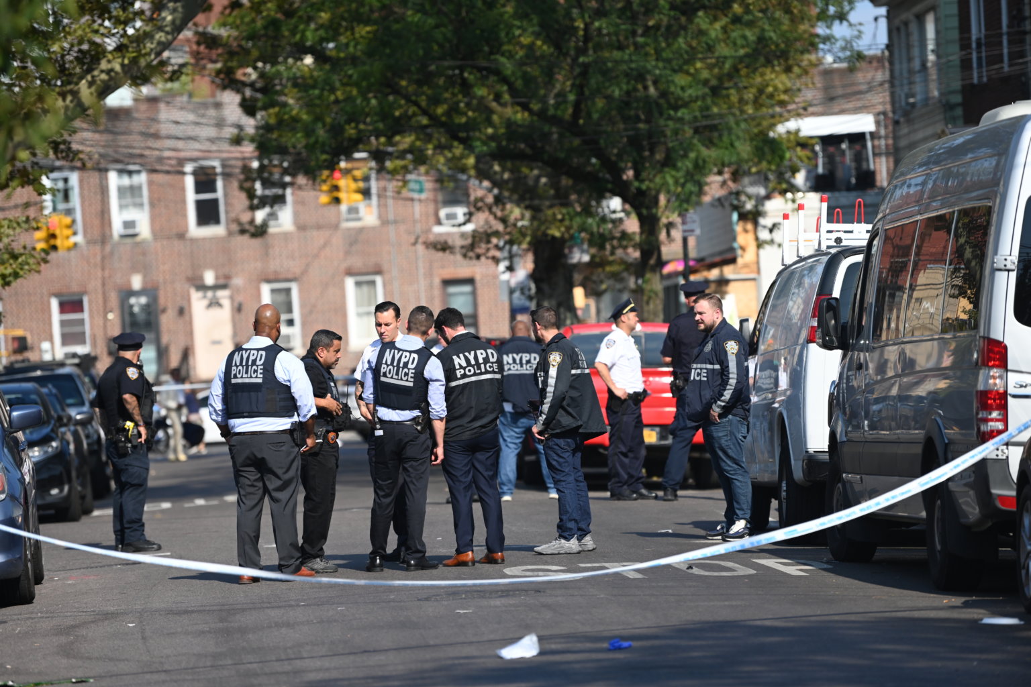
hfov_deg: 10.3
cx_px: 516
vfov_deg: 6.9
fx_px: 5727
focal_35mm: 200
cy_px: 344
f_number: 3.5
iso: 360
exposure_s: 1/4000
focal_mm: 200
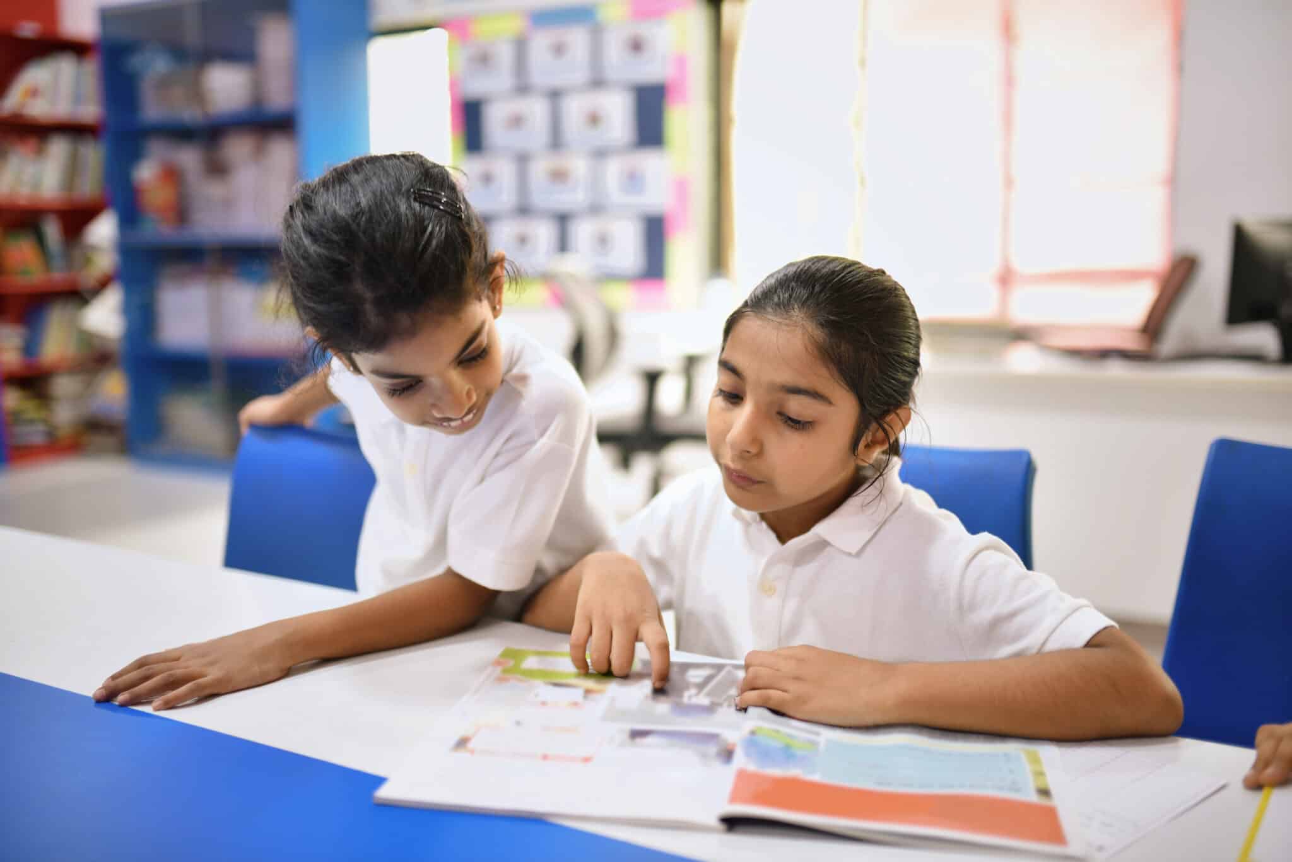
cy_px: 431
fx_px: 1256
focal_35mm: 35
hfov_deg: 54.4
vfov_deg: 37.9
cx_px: 646
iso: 400
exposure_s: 1/60
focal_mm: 35
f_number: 1.4
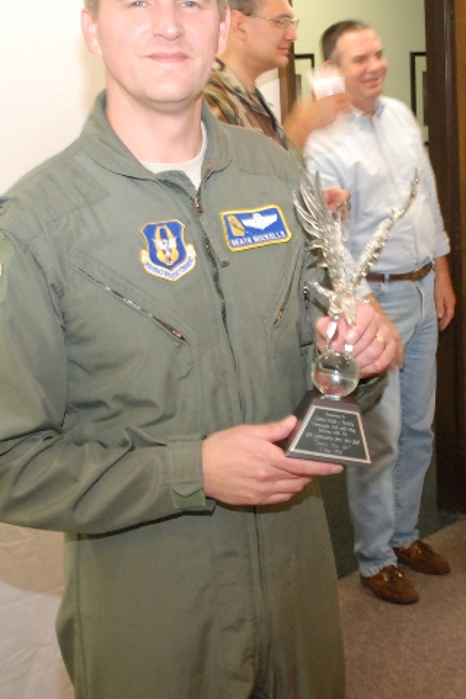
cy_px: 275
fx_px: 874
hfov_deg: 29.8
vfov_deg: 43.4
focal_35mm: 45
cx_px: 178
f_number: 10
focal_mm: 24
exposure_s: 1/10
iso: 800
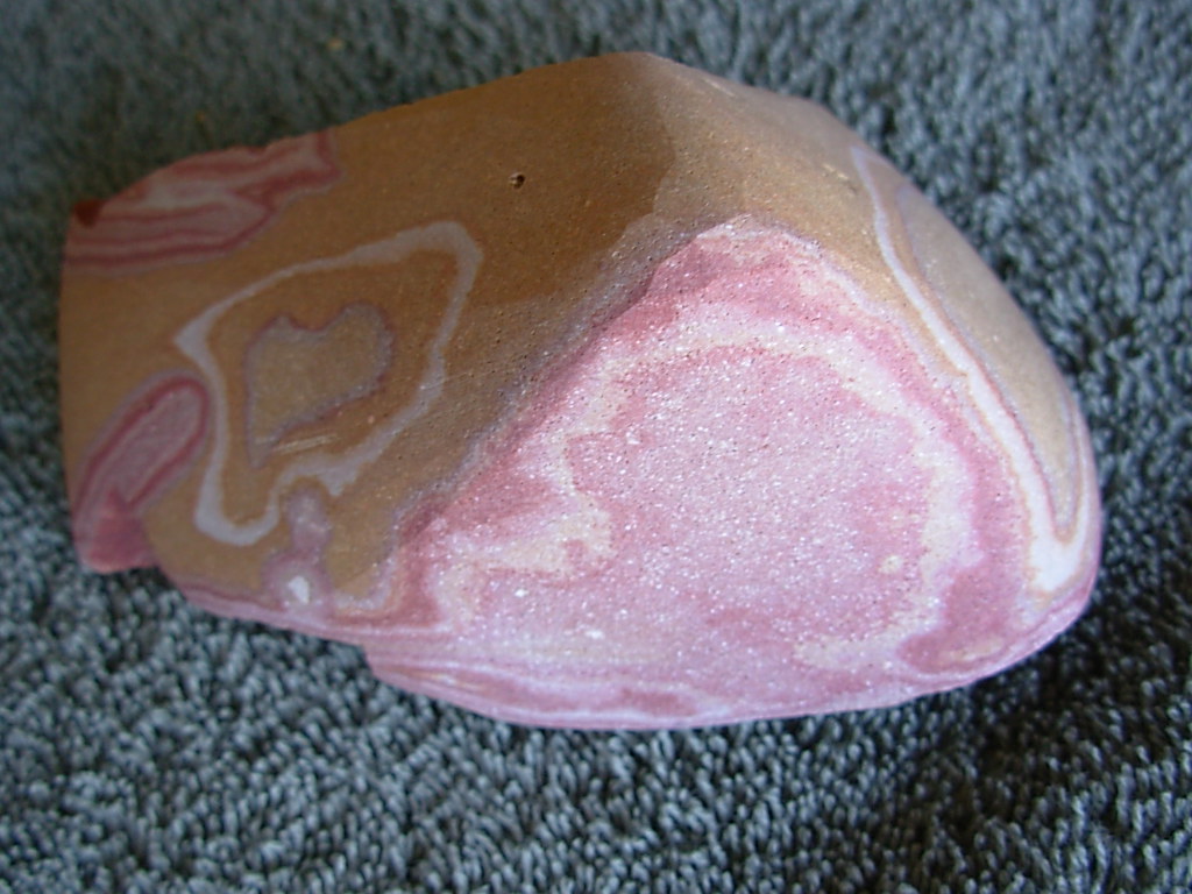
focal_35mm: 38
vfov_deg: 37.7
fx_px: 1309
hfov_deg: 49.0
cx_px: 596
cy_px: 447
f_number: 2.9
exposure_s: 1/22
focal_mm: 6.3
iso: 50
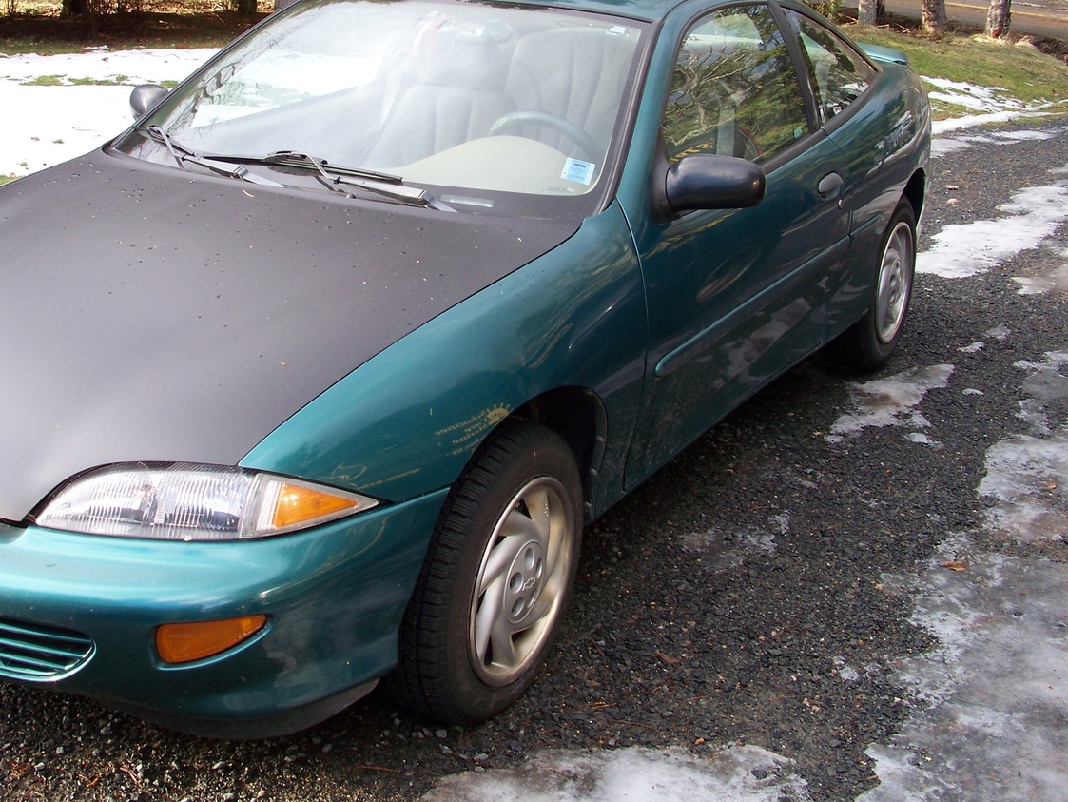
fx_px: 1451
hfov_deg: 39.9
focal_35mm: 47
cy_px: 249
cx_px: 353
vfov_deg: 30.6
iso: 64
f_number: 5.6
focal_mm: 5.85
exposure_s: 1/25
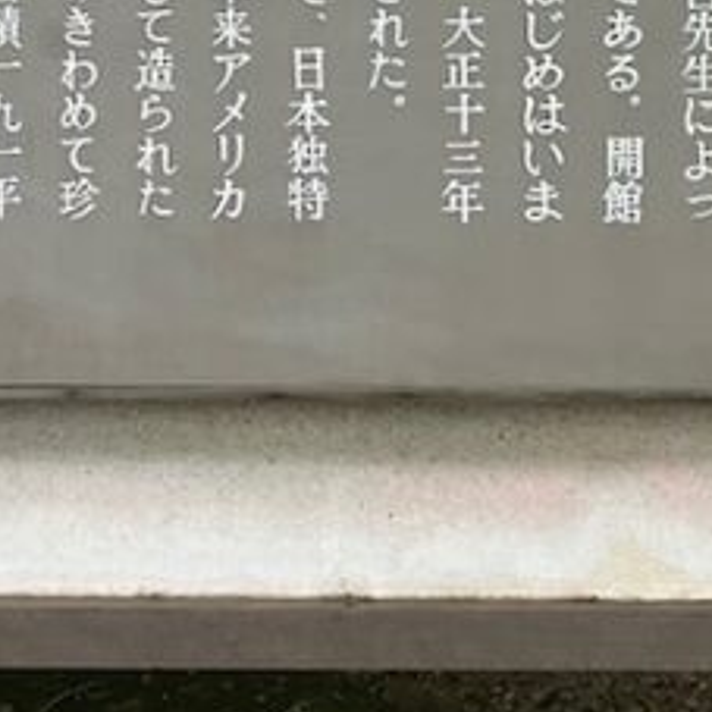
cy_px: -199
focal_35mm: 98
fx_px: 2281
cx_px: -6
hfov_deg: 17.3
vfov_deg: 16.8
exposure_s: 1/60
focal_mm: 3.99
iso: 125
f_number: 1.8
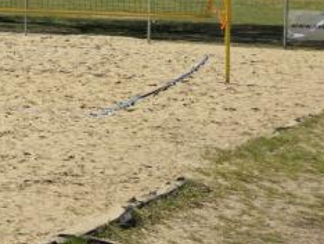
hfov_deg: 8.9
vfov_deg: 9.3
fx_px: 1471
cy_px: -49
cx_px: -781
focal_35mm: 157
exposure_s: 1/2704
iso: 25
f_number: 1.8
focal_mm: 5.4
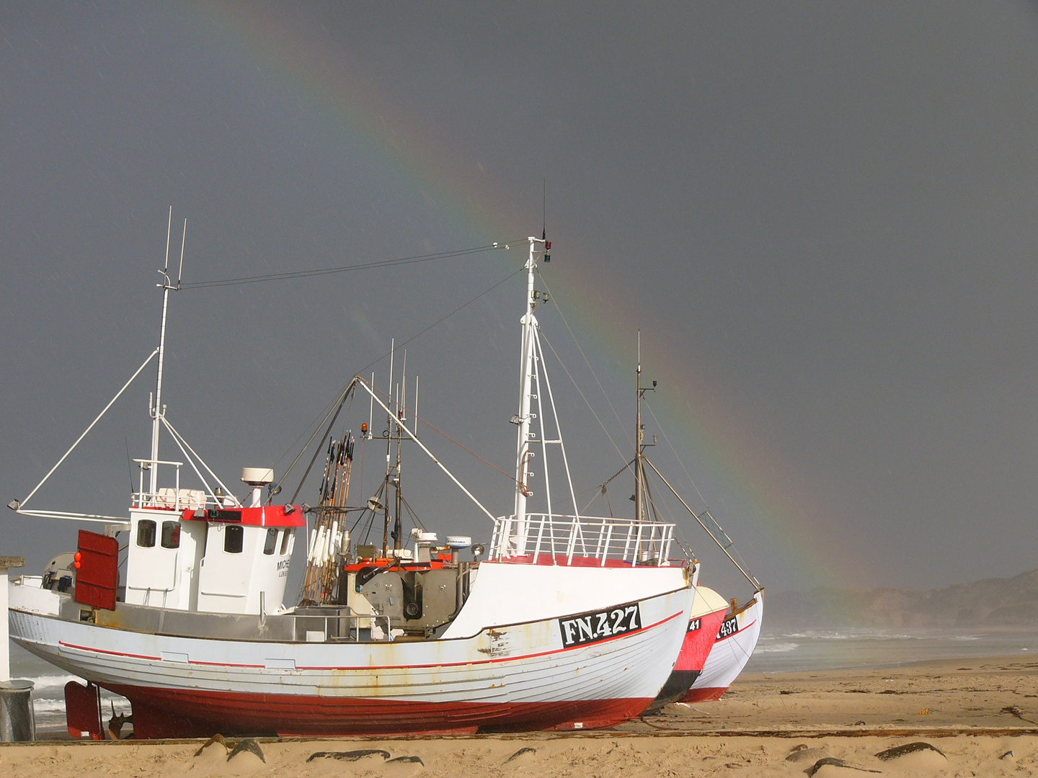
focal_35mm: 106
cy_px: 389
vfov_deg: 14.0
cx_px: 519
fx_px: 3179
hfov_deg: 18.5
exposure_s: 1/500
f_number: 5.2
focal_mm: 17.6
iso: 50
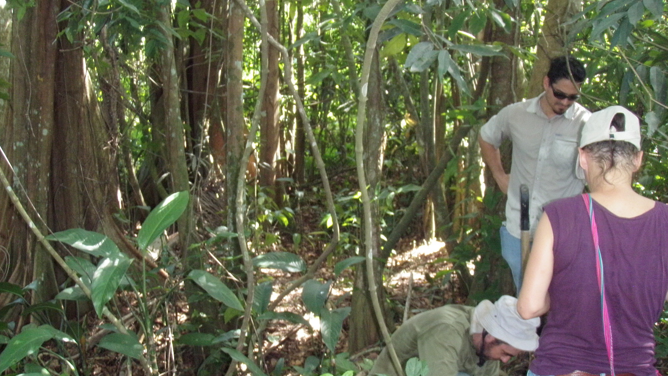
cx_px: 310
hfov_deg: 45.4
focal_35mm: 45
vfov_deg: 26.5
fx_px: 797
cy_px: 214
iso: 400
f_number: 3.5
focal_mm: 6.7
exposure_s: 1/30
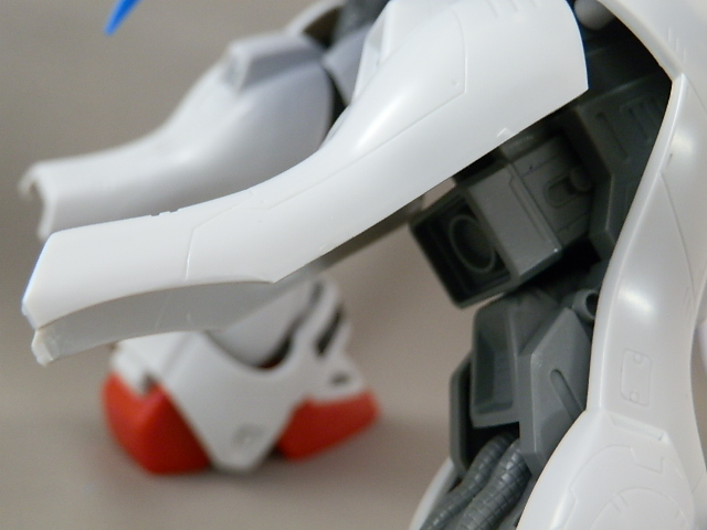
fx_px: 694
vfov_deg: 41.8
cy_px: 265
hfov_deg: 54.0
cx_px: 354
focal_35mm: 34
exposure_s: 1/8
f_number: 3.5
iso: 250
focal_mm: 6.17
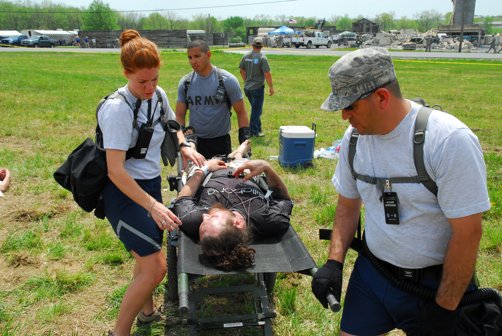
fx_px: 461
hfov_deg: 57.2
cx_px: 251
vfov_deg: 40.1
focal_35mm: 33
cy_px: 168
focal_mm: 22
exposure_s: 1/400
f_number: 10
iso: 400
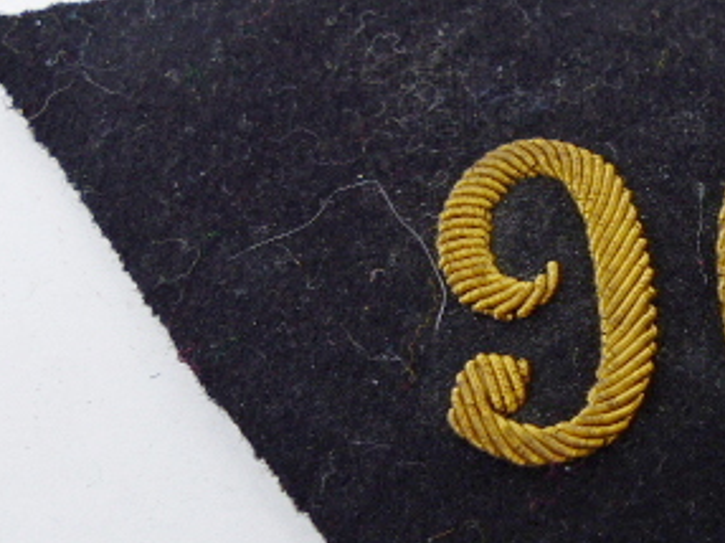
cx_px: 700
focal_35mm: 56
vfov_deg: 25.9
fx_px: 1172
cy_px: 363
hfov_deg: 32.1
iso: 100
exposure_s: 1/100
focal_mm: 4.5
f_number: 2.8
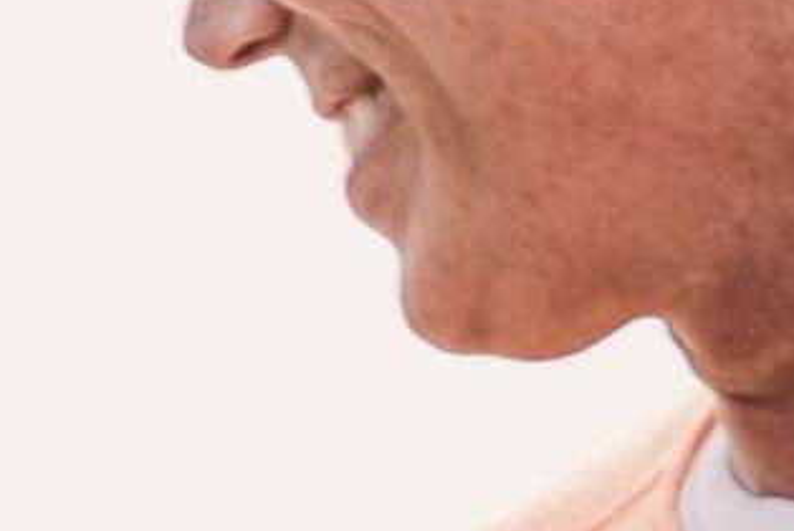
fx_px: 8345
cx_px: -541
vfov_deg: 3.6
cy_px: 762
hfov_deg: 5.4
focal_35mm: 378
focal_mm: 58
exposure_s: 1/1600
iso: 80
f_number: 2.8
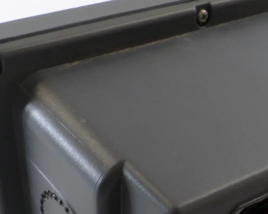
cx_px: 232
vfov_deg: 19.8
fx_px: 595
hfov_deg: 24.8
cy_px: 217
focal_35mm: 75
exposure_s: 1/30
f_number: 2.5
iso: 80
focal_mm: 4.5
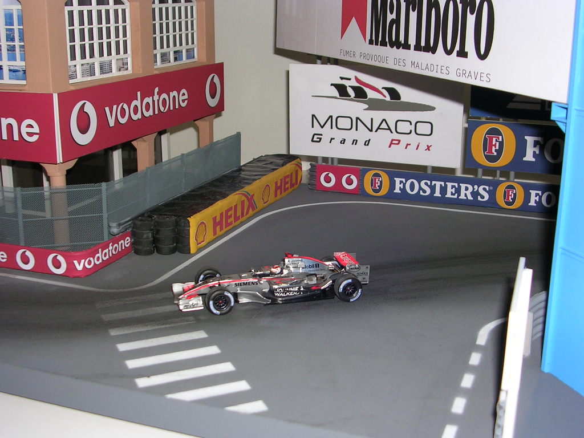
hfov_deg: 41.2
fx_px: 776
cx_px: 292
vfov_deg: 31.5
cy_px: 219
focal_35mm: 46
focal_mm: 7.1
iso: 50
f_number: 3
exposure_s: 1/60.1
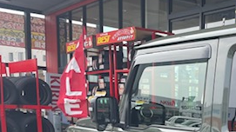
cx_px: 275
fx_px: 419
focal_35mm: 67
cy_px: 197
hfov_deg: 28.0
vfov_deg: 16.4
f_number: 1.6
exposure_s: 1/550
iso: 32
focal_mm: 4.2
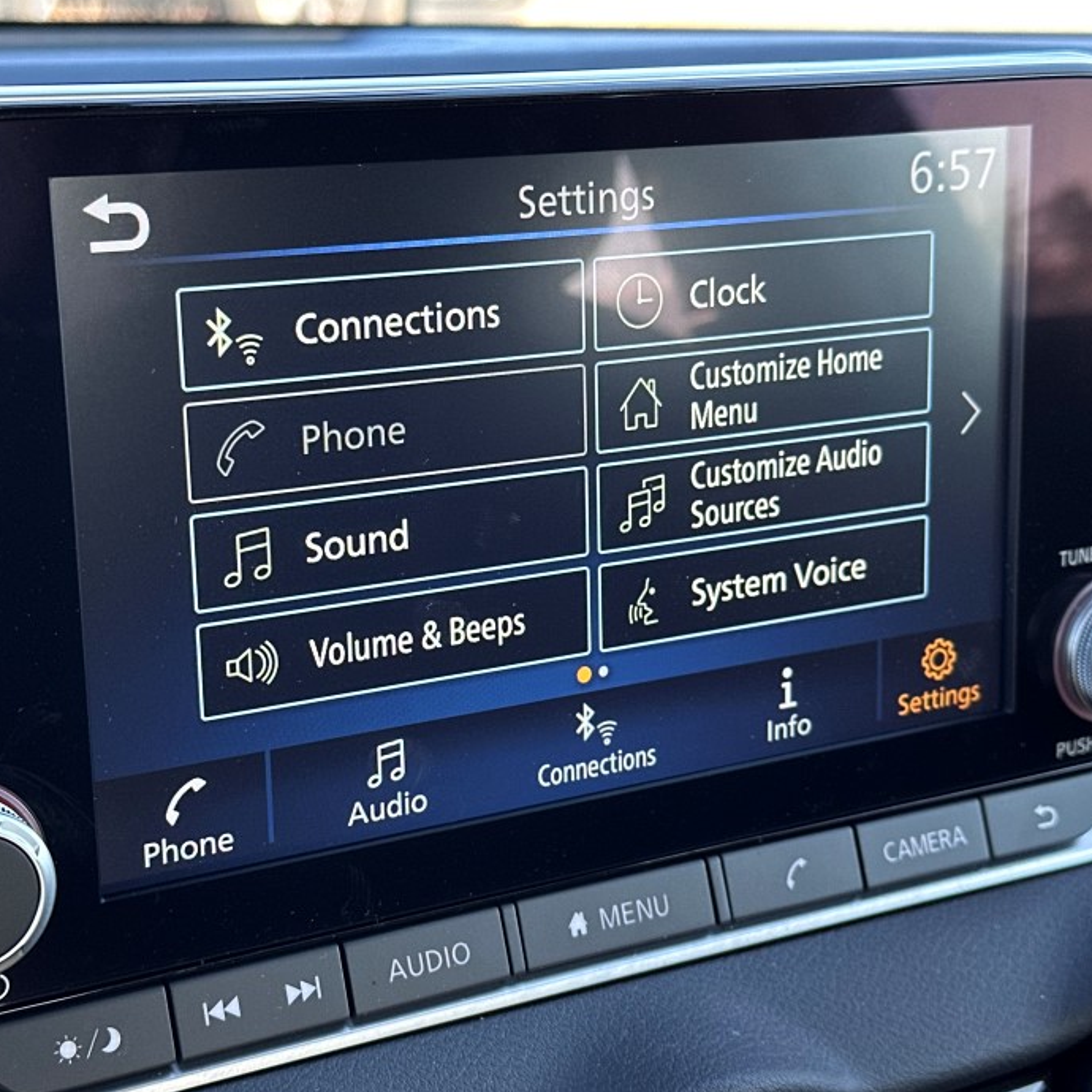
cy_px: 563
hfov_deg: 27.3
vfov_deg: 27.3
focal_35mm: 63
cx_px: 470
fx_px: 2248
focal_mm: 6.86
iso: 80
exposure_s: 1/121
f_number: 1.78
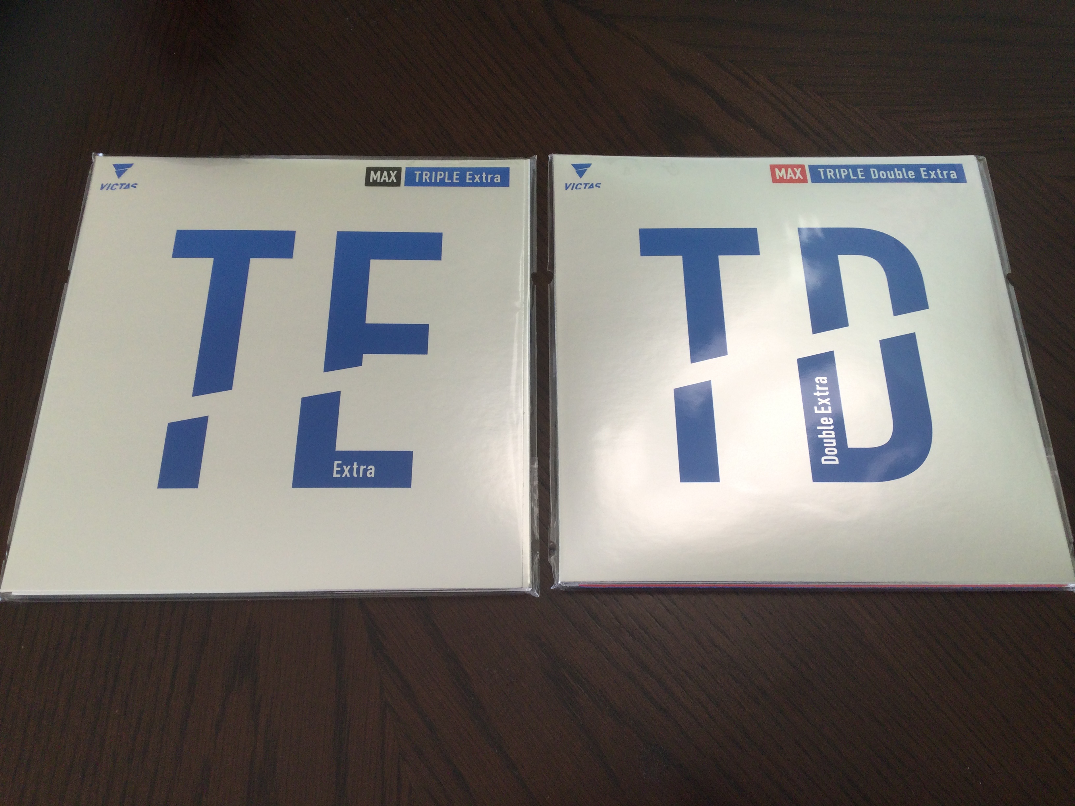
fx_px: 963
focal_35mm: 31
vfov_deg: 45.4
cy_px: 403
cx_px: 538
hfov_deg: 58.4
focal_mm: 3.3
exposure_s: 1/50
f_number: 2.4
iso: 32
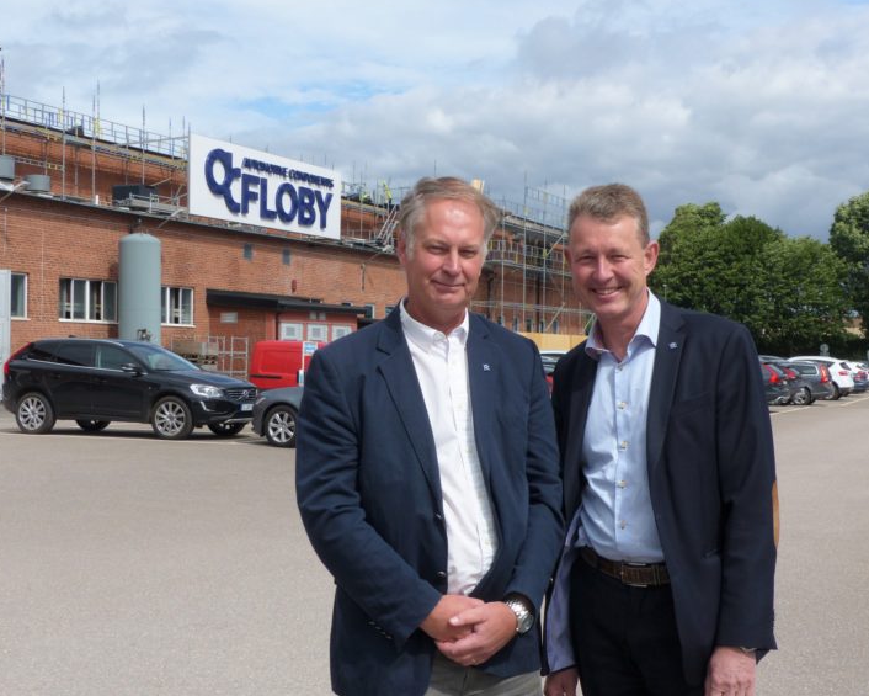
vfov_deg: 29.1
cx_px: 464
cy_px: 342
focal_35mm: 52
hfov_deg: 36.0
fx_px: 1338
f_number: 4
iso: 100
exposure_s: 1/1600
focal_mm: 8.7
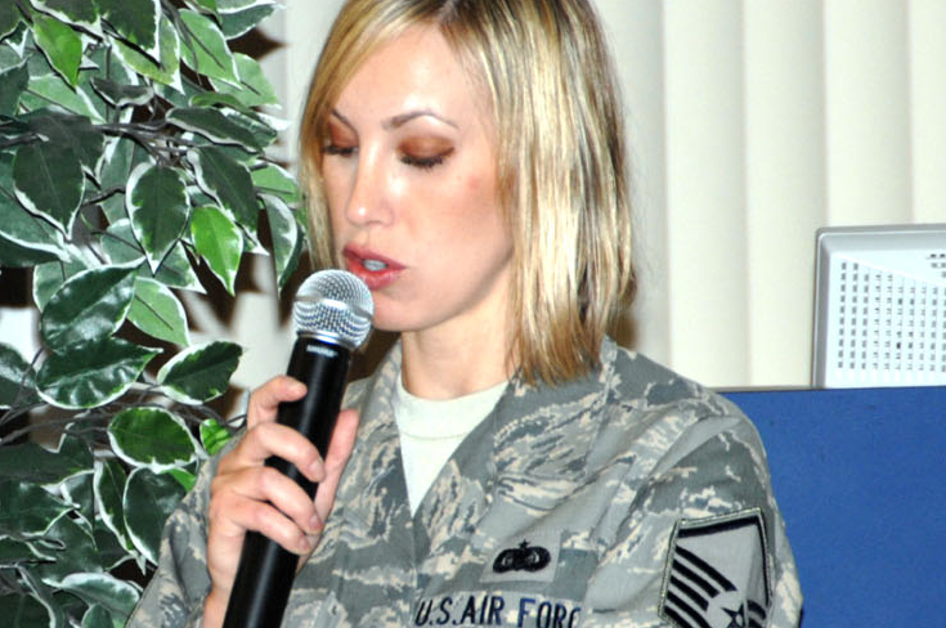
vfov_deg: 1.6
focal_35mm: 857
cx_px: 94
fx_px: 22490
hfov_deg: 2.4
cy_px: 333
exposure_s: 1/60
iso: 200
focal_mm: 200
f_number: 5.6
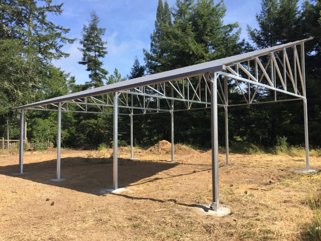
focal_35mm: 29
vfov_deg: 48.2
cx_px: 160
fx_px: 269
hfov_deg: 61.7
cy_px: 120
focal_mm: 4.15
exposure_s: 1/1163
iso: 32
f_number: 2.2
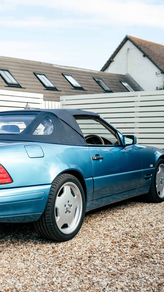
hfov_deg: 21.3
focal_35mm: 56
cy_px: 148
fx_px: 433
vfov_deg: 37.2
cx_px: 45
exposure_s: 1/1250
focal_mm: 35
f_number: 3.2
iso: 200
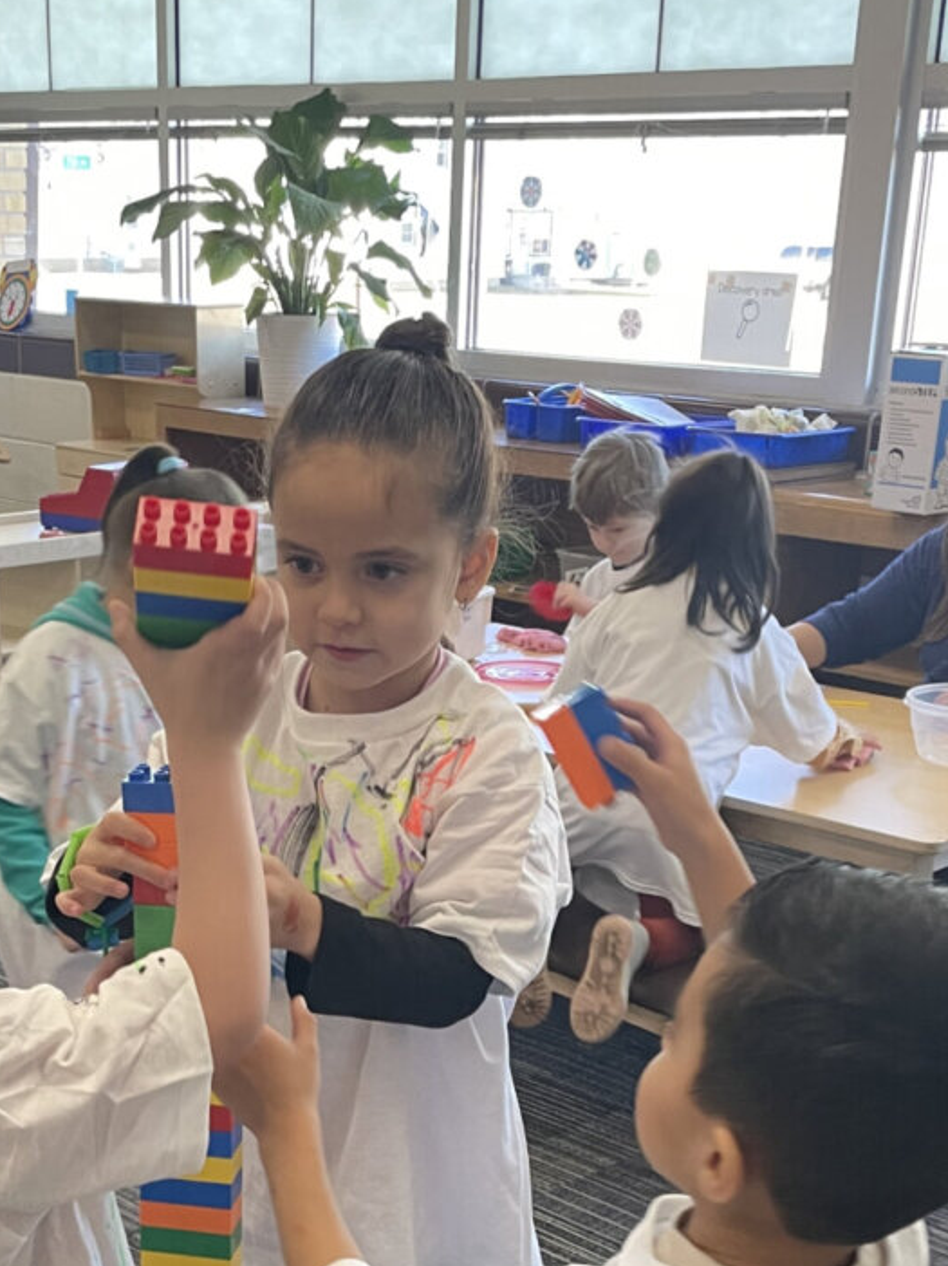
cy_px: 1145
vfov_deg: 32.1
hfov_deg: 25.5
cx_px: 312
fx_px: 2083
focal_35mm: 57
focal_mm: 4.2
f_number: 1.6
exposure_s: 1/60
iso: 125
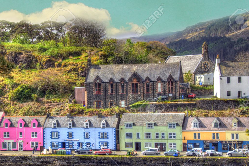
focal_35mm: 99
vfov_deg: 13.8
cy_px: 101
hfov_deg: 20.6
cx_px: 106
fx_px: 685
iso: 250
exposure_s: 1/320
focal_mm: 52
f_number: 11
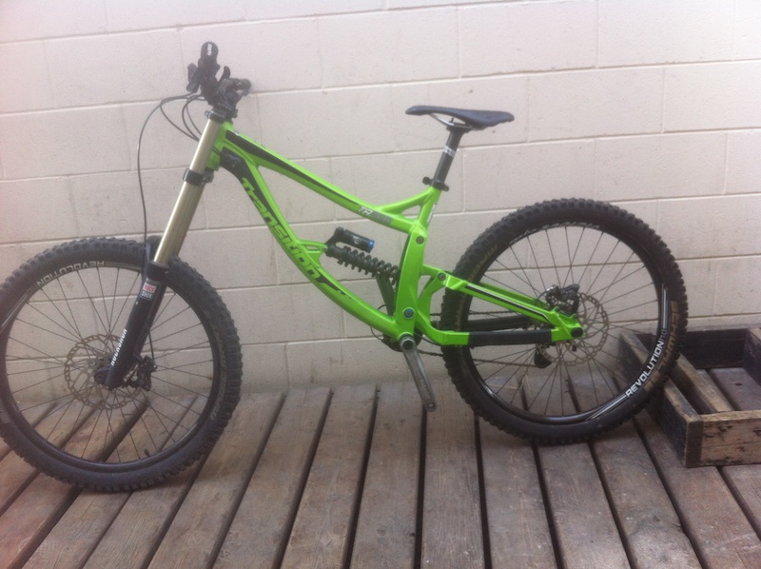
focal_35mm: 35
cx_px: 380
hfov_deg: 52.7
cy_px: 284
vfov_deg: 40.6
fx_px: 769
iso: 80
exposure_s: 1/120
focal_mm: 3.85
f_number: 2.8
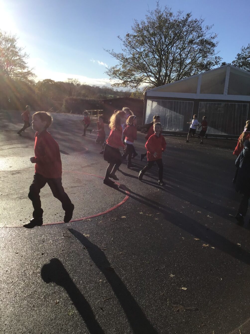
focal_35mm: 31
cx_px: 125
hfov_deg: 45.4
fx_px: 299
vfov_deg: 58.4
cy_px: 167
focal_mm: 3.3
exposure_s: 1/1253
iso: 25
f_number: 2.4
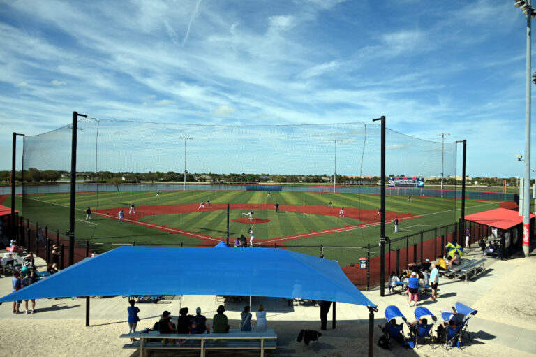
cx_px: 268
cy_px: 178
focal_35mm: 24
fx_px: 357
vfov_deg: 53.1
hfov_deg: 73.8
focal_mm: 24
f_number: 5.6
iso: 140
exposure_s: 1/250
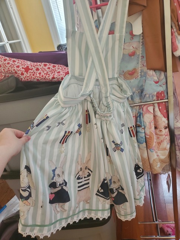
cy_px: 120
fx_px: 180
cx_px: 90
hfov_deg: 53.1
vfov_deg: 67.3
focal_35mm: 26
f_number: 1.5
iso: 200
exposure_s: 1/40
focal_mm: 4.3
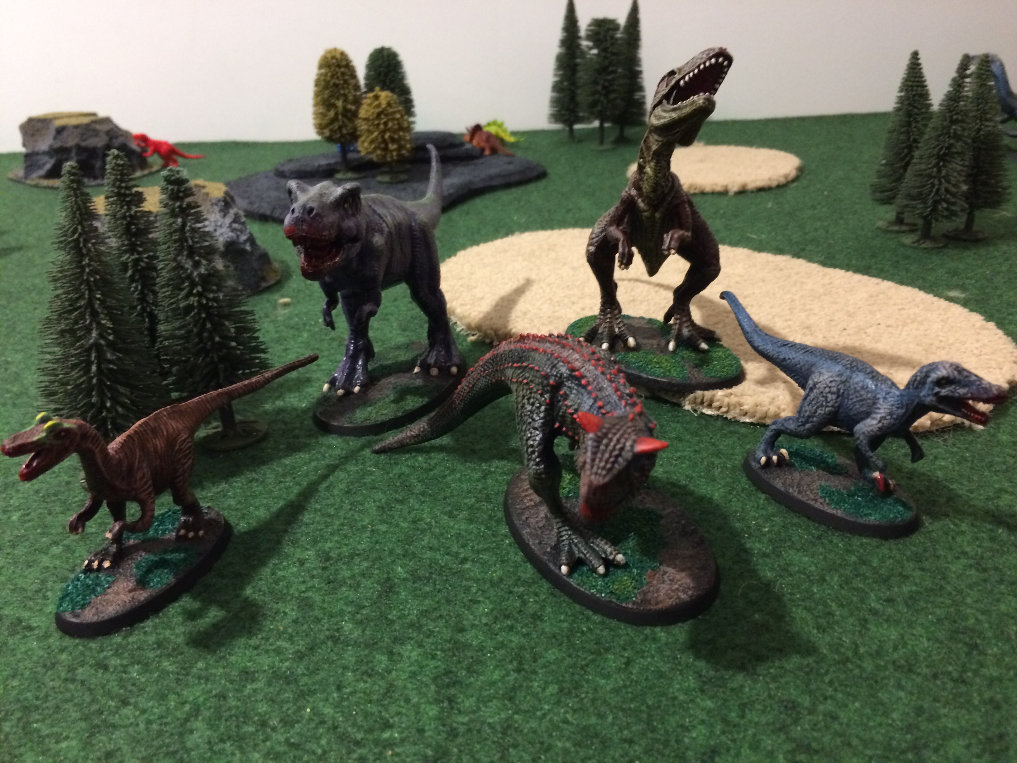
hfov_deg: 61.7
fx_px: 852
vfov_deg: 48.2
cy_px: 382
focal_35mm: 29
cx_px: 508
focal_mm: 4.15
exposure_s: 1/20
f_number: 2.2
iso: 320
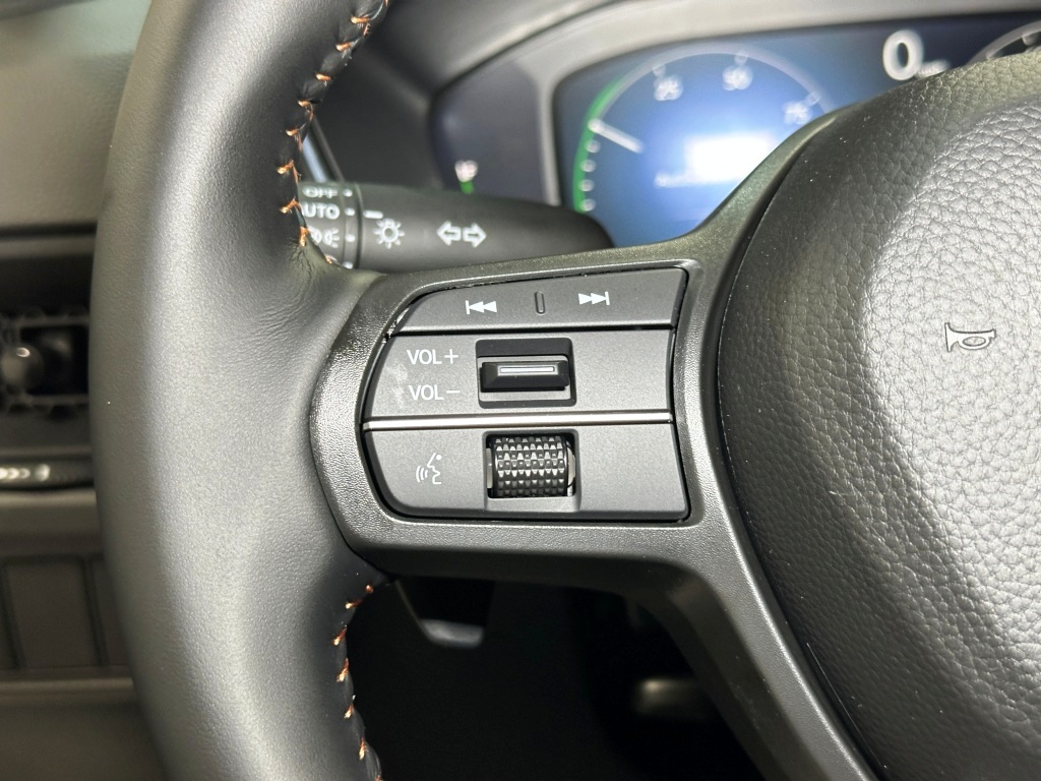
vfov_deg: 30.3
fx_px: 1443
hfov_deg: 39.7
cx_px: 520
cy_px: 390
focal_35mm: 48
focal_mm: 6.86
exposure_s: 1/40
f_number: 1.78
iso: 320
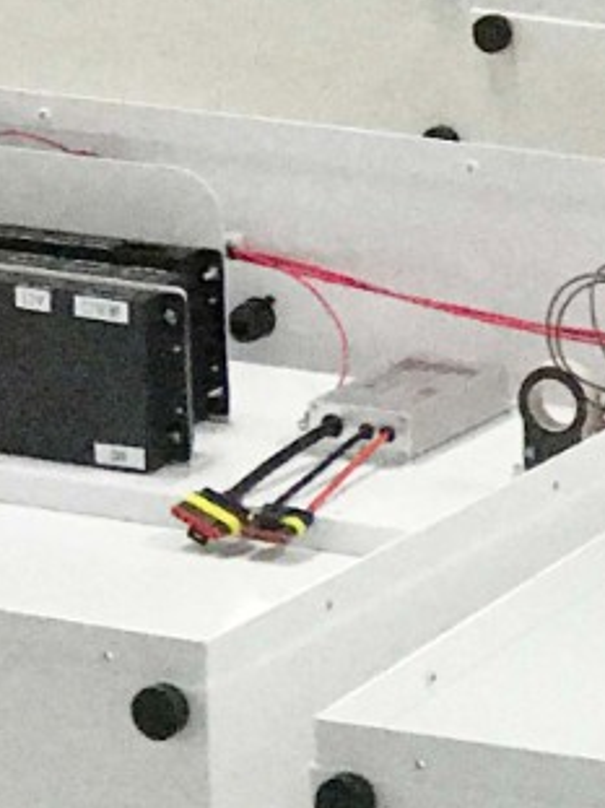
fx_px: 6833
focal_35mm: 293
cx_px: 935
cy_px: 460
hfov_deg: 5.0
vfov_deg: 6.8
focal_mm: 6.6
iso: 400
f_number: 2.8
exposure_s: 1/50
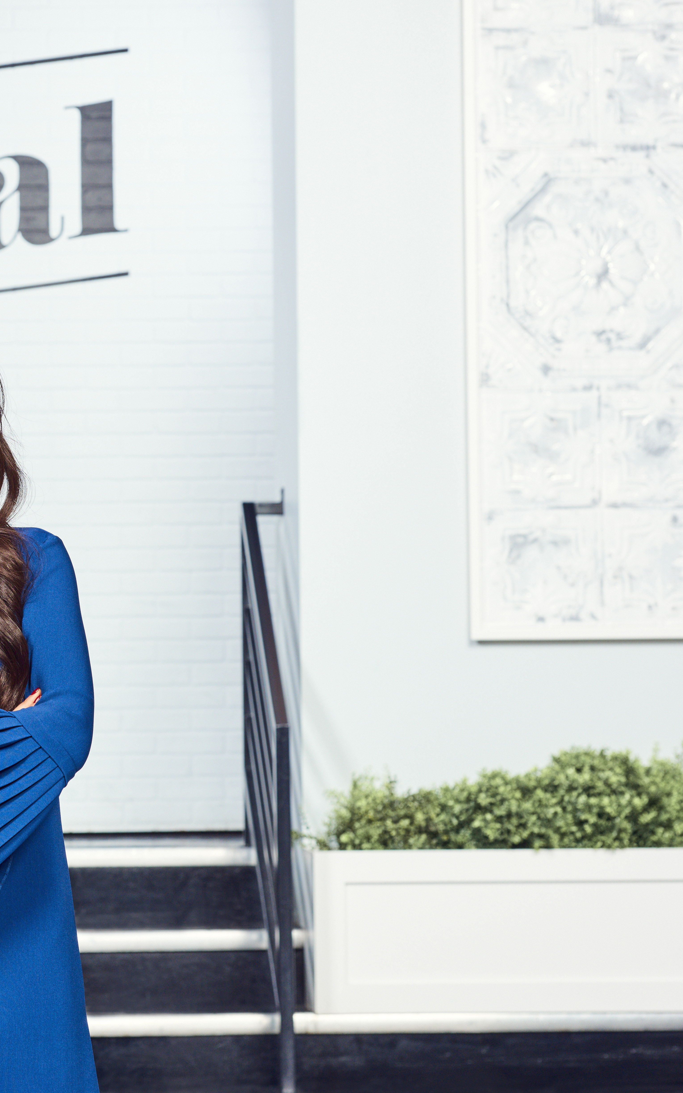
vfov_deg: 15.1
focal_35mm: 138
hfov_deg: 9.4
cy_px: 546
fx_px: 4110
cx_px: -71
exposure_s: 1/160
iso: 400
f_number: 7.1
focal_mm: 90
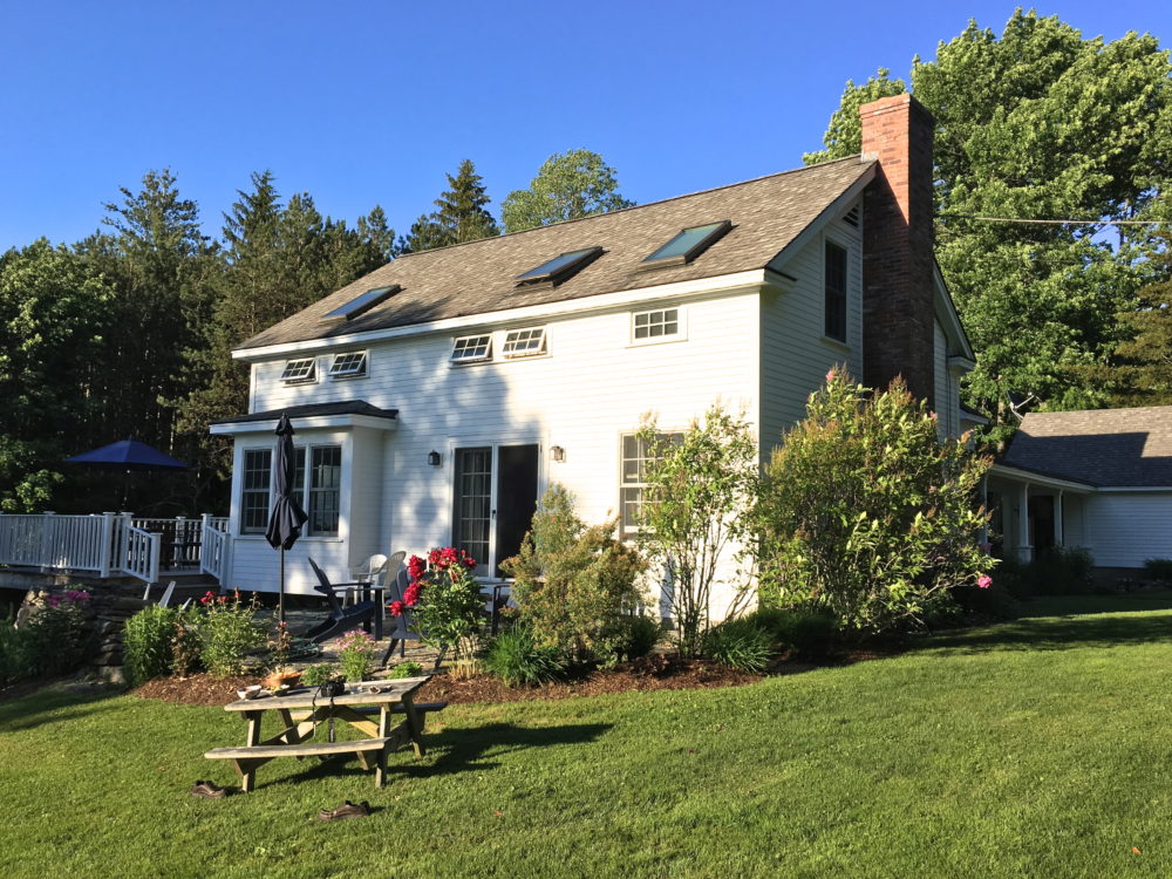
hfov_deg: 61.7
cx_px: 586
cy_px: 440
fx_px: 982
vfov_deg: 48.2
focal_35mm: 29
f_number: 2.2
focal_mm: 4.15
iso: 25
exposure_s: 1/1131
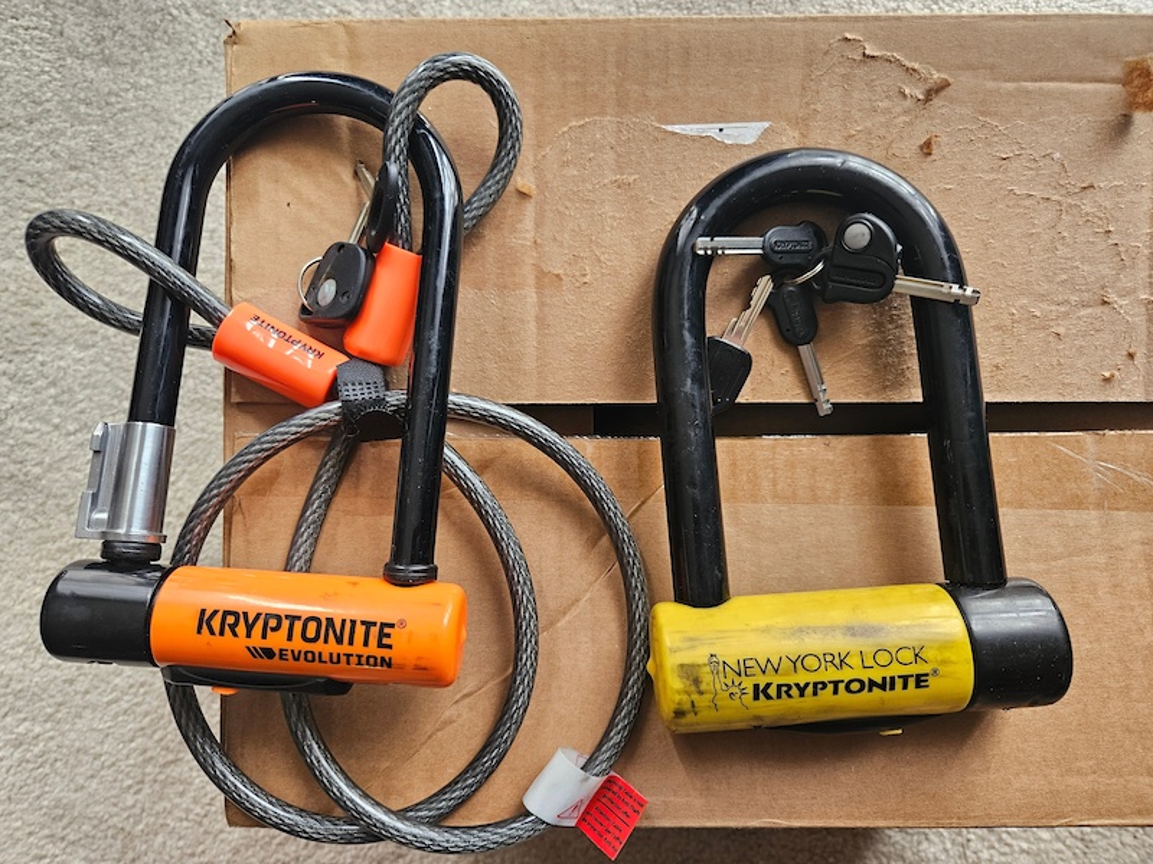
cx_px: 576
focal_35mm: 23
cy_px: 432
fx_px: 766
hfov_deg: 73.9
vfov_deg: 58.9
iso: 200
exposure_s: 1/120
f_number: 1.8
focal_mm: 5.4
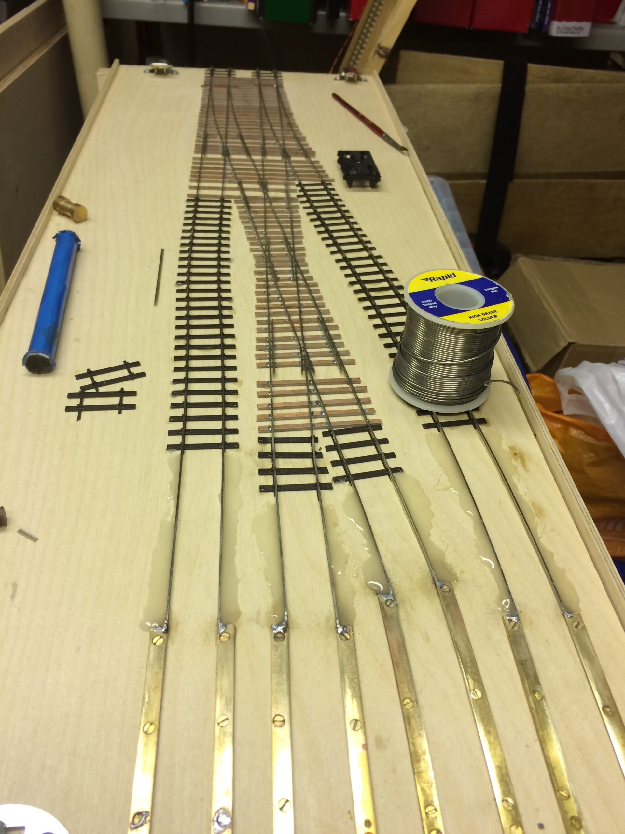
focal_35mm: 29
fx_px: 698
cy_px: 417
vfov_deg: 61.7
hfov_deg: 48.2
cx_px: 312
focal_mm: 4.15
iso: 32
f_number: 2.2
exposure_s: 1/33
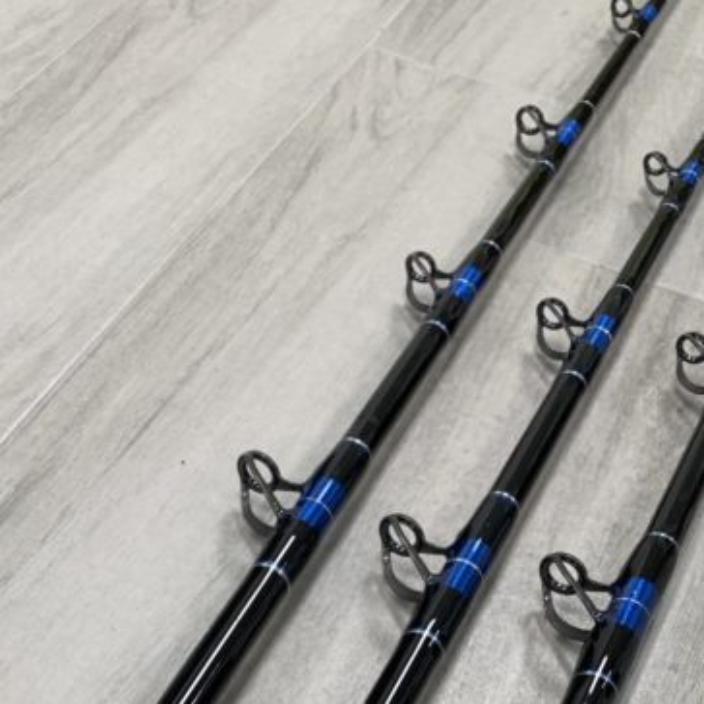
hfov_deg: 26.4
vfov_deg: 24.4
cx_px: 279
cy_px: 805
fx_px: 1496
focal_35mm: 65
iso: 64
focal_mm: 4.25
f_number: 1.8
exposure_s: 1/60
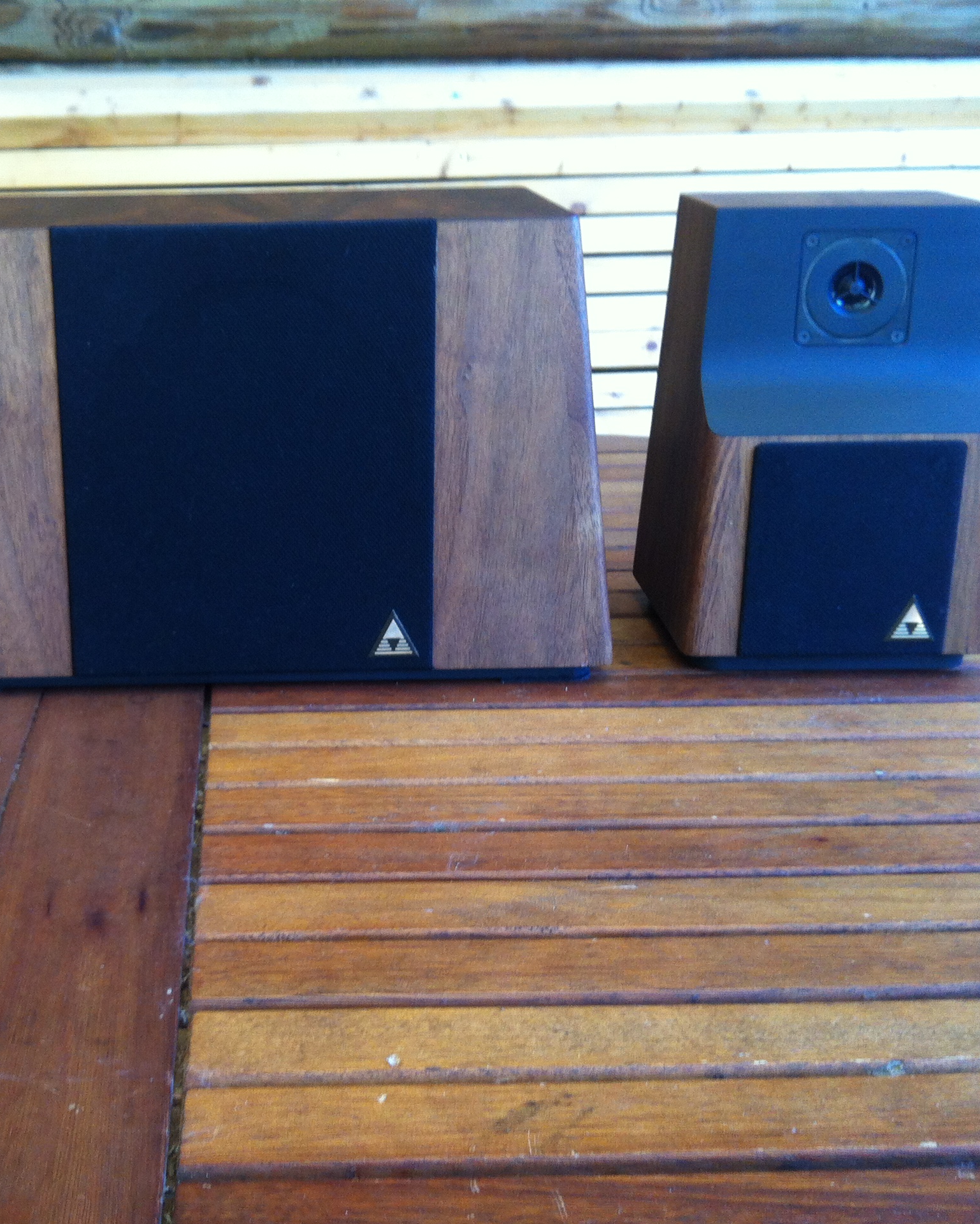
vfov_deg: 40.3
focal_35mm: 46
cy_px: 615
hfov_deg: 32.2
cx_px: 258
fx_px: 1667
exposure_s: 1/15
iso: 125
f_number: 2.8
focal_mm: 3.85
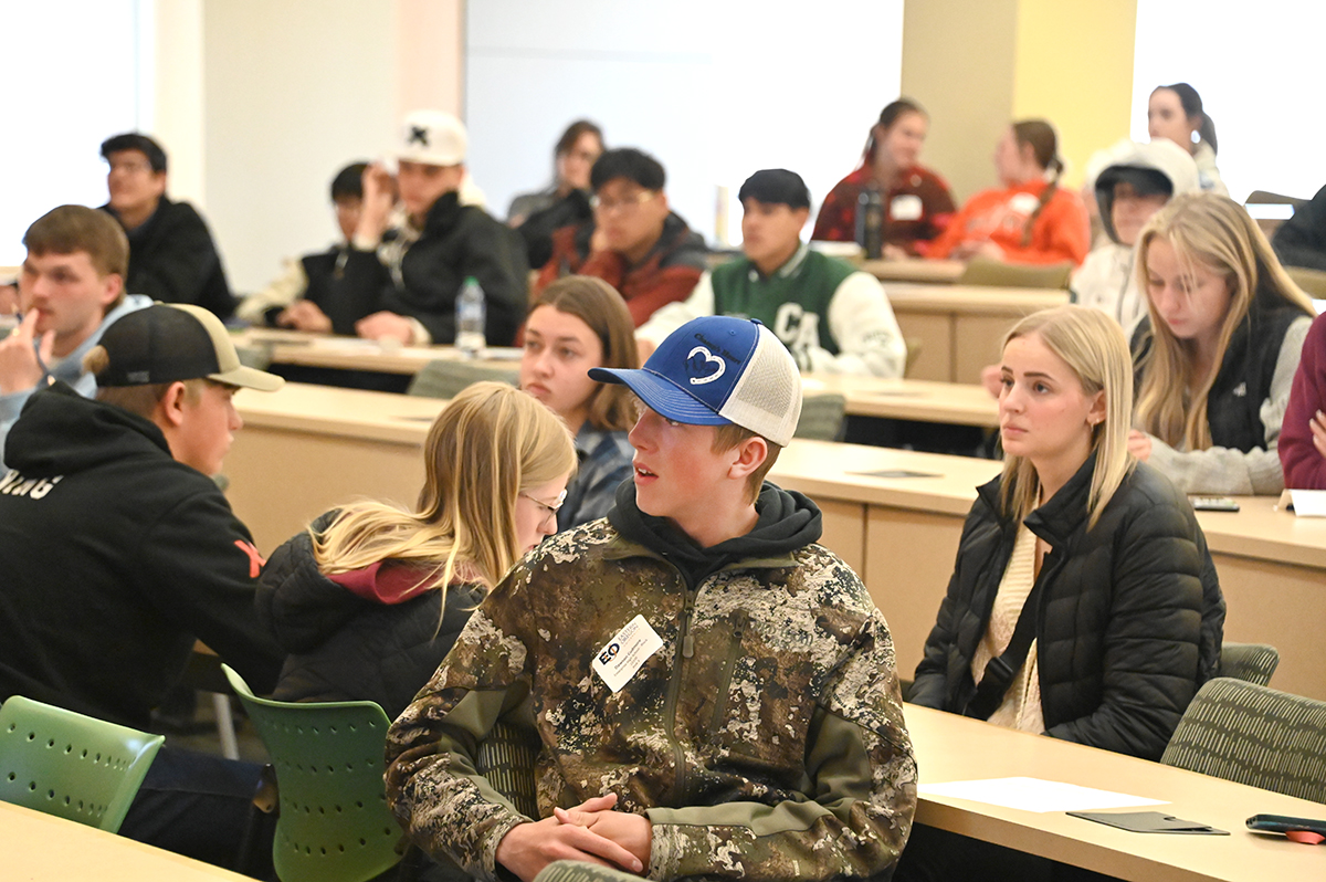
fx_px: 4968
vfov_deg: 10.1
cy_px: 441
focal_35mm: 135
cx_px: 663
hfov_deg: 15.2
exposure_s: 1/125
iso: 12800
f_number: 5.6
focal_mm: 135
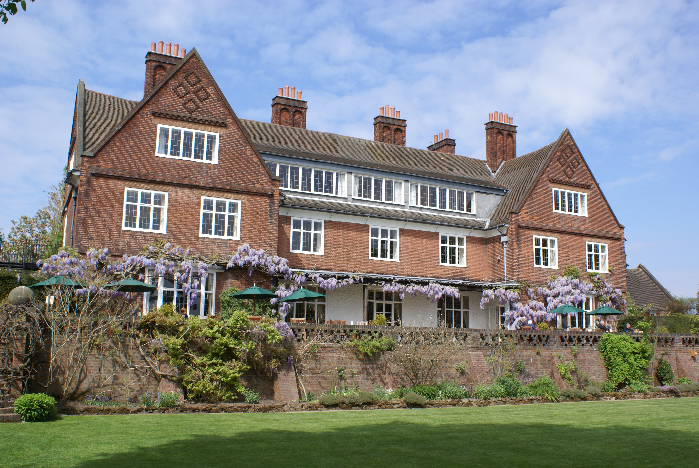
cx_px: 350
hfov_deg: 57.2
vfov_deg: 40.1
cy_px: 234
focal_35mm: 33
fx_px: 642
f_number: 10
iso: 100
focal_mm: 22
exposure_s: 1/125
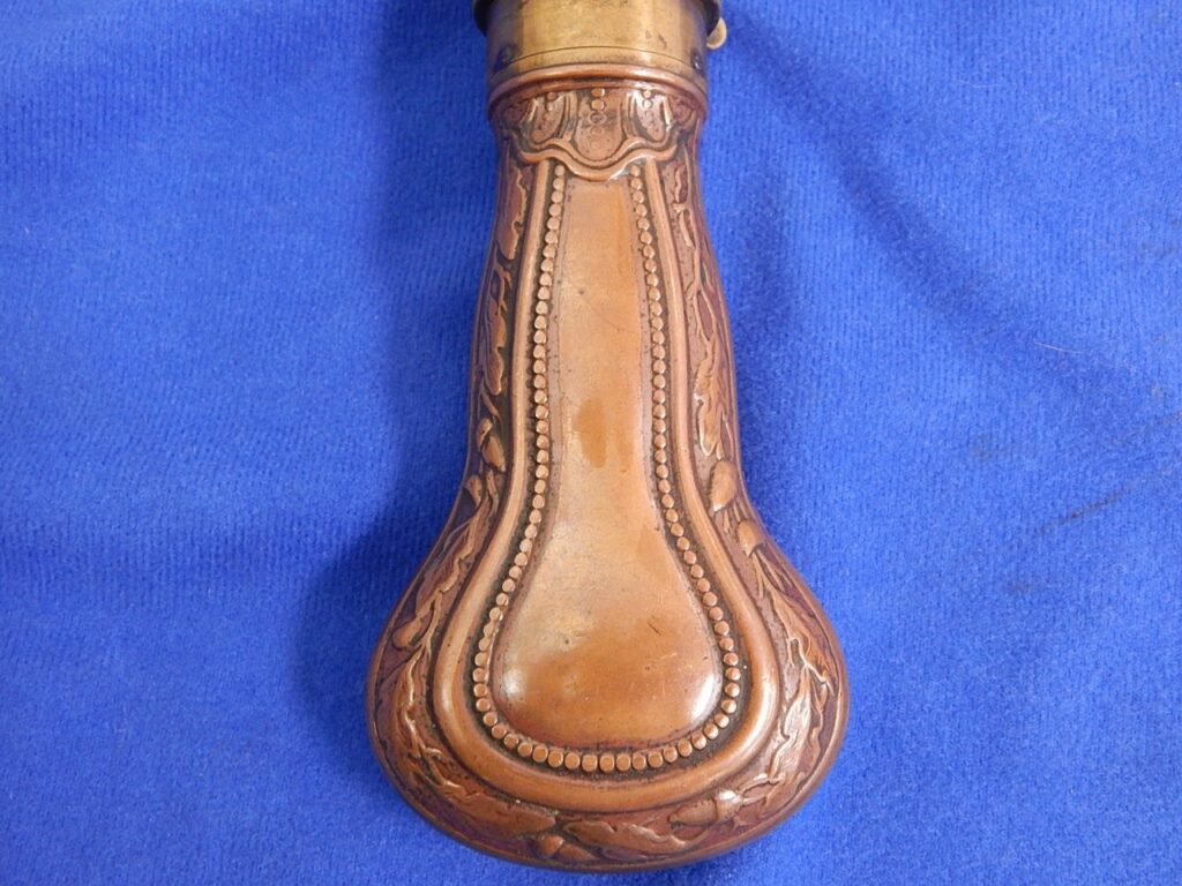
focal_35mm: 38
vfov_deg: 37.7
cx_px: 591
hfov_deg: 49.0
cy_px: 443
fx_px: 1298
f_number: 3.4
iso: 400
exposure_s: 1/10
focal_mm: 6.8
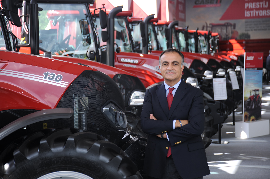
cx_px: 135
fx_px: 749
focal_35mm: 100
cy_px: 90
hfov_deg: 20.4
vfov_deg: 13.7
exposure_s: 1/60
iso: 100
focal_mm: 100
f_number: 5.6
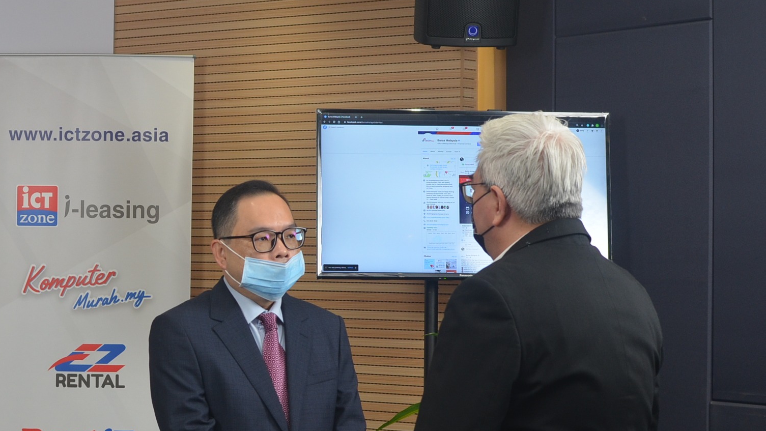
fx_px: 1825
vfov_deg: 13.5
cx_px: 188
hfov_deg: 23.5
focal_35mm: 90
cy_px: 230
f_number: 4.5
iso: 400
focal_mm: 35
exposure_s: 1/80
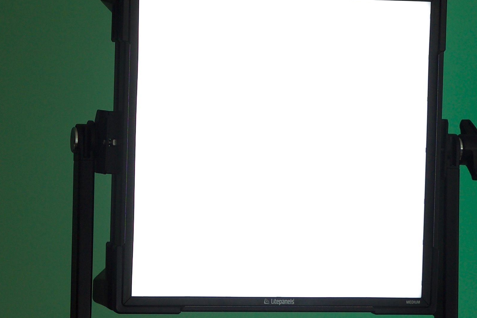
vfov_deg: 7.5
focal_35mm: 182
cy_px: 203
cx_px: 258
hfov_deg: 11.3
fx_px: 2412
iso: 640
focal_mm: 70
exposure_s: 1/200
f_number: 4.5
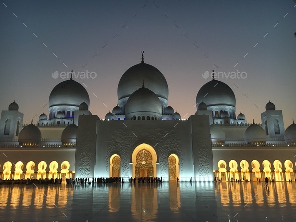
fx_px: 248
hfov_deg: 61.6
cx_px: 148
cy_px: 111
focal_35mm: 29
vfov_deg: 48.3
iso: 200
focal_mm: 4.15
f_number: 2.2
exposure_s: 1/33
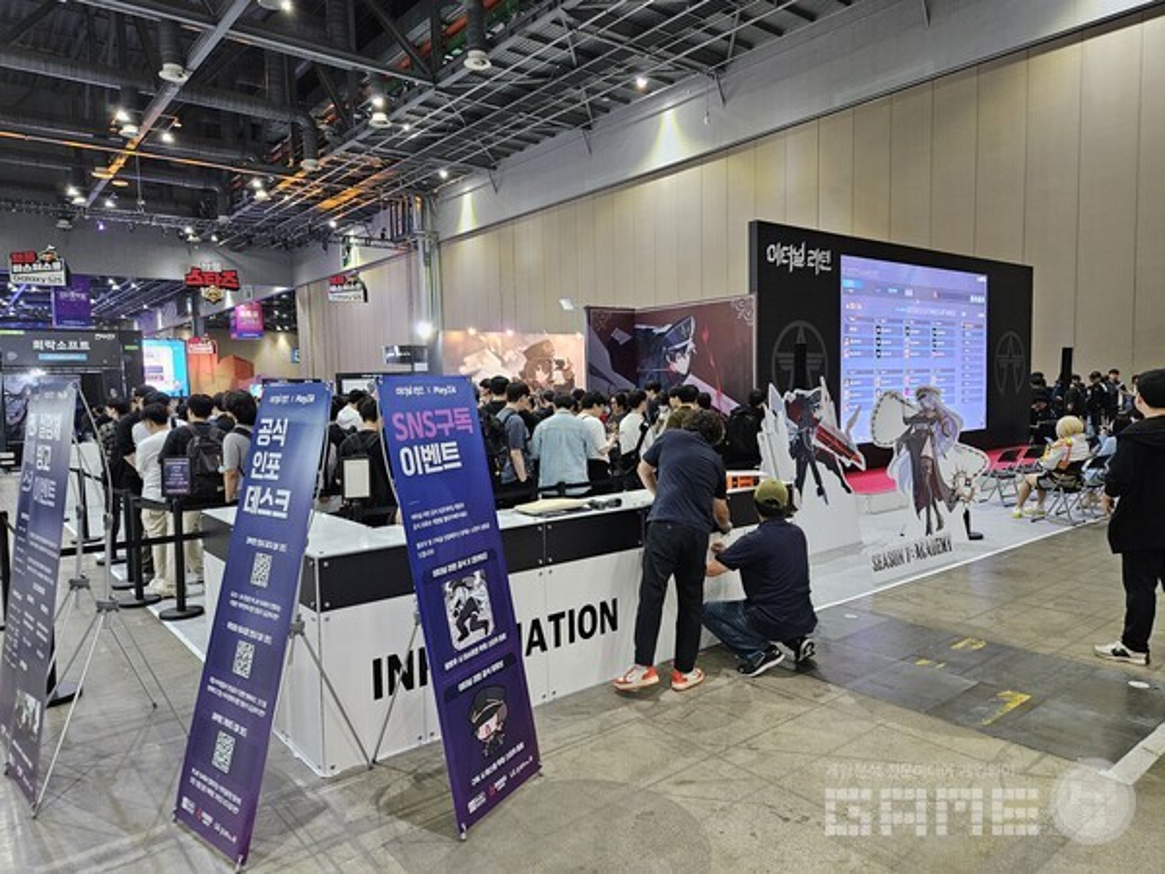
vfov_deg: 58.9
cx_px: 582
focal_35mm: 23
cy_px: 437
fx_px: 774
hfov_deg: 73.9
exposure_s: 1/120
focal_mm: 5.4
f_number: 1.8
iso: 800
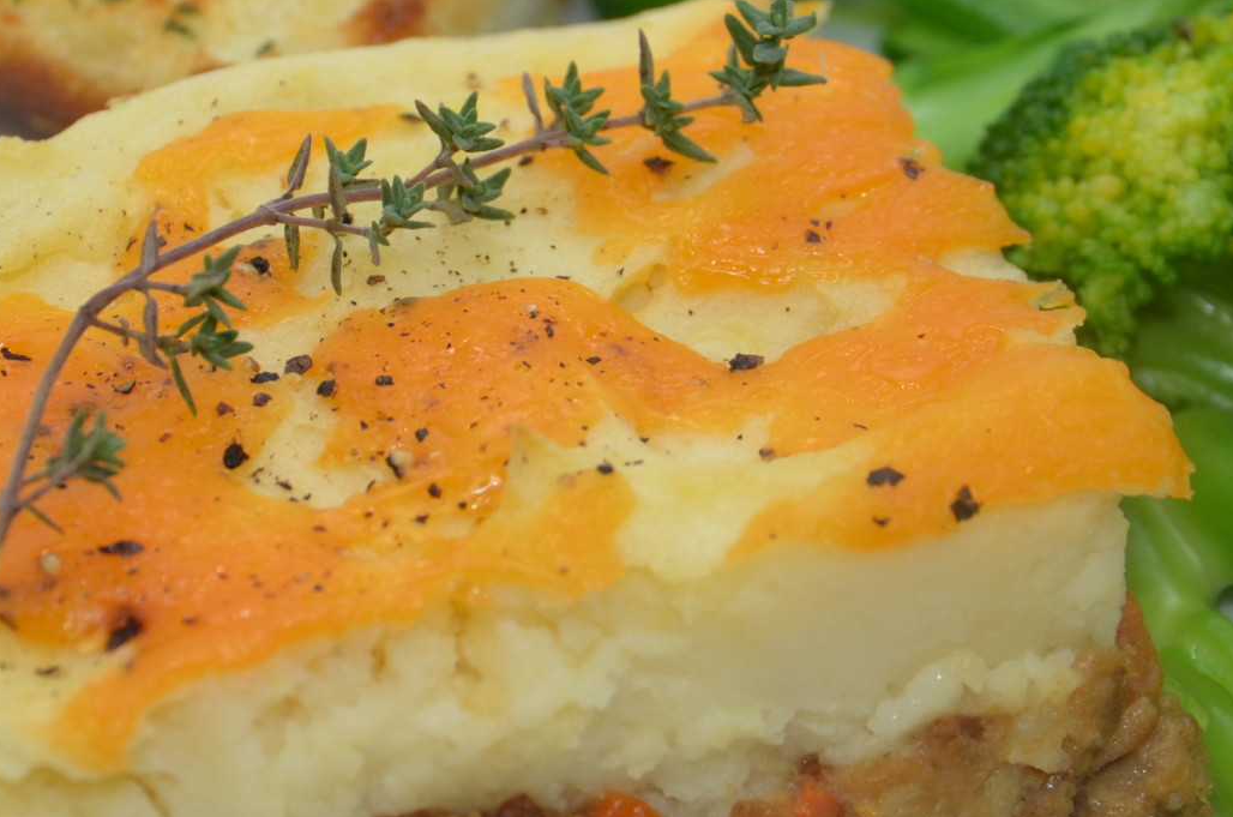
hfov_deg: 14.5
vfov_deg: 9.6
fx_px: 4854
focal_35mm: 142
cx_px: 587
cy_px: 284
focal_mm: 38
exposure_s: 1/125
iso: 220
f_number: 4.5
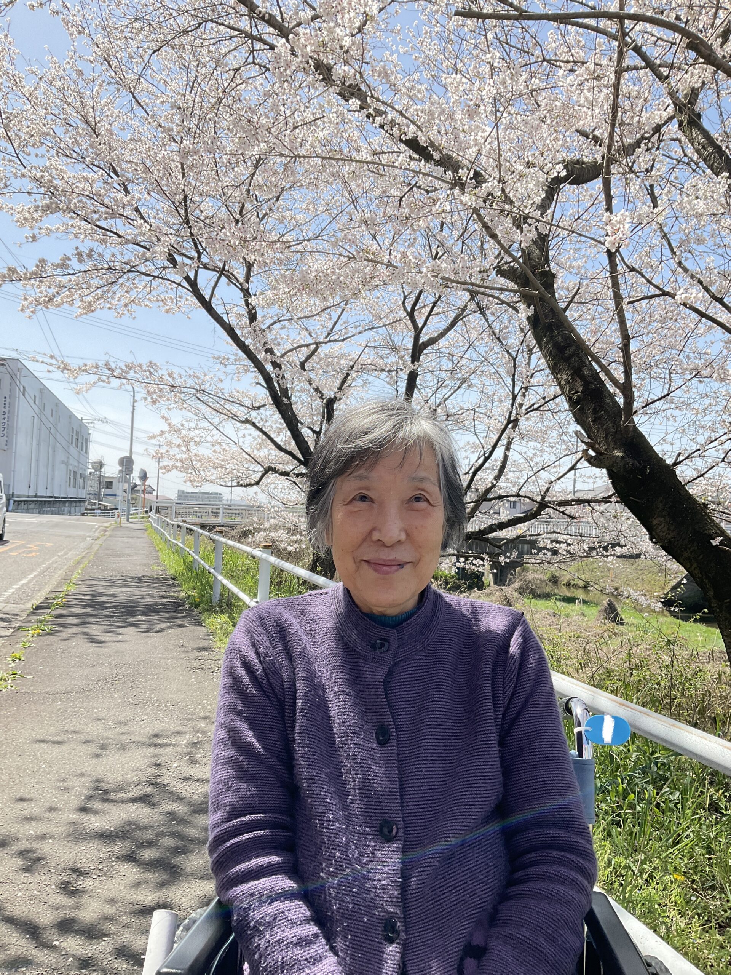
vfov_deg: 61.7
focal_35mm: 29
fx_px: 817
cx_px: 366
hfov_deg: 48.2
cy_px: 488
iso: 16
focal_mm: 3
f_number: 1.8
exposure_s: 1/1221
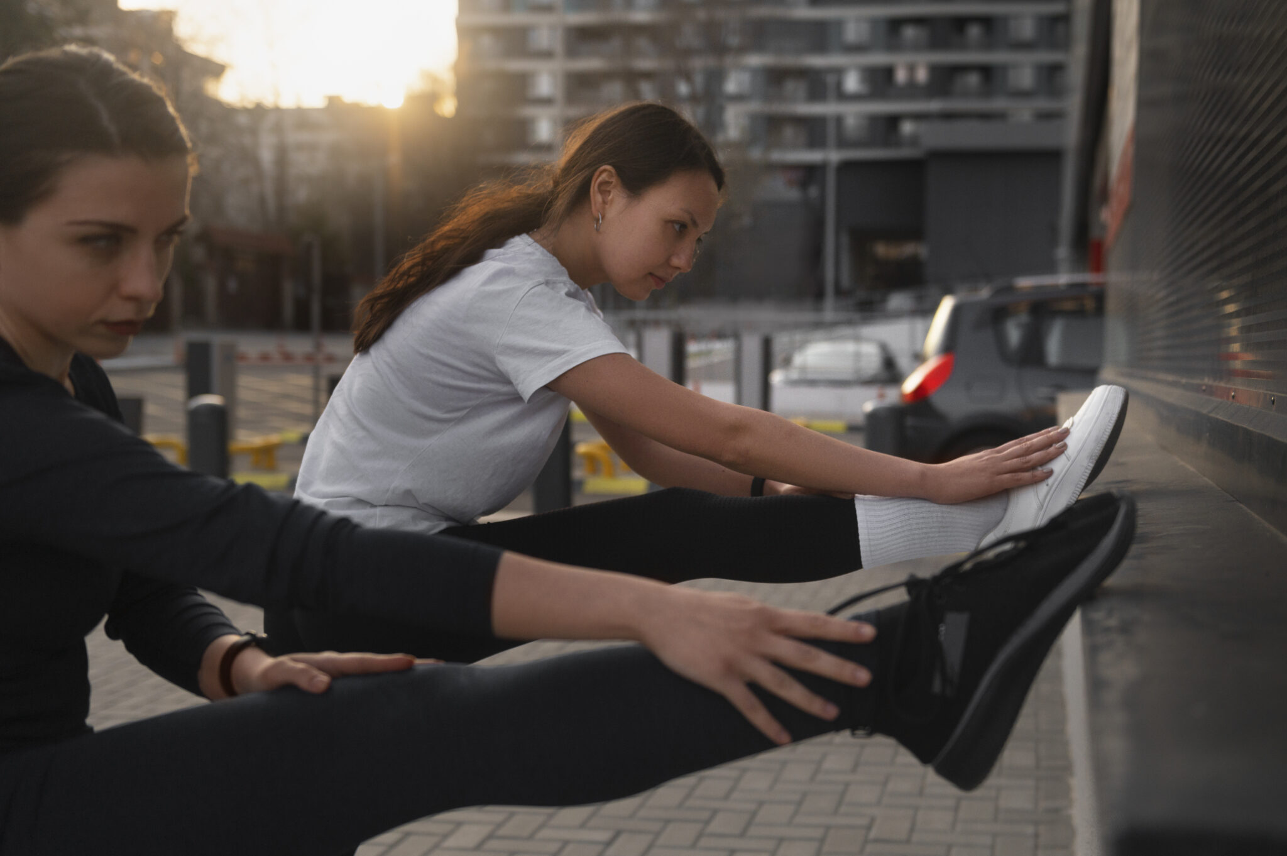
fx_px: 1500
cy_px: 428
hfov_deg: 46.4
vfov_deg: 31.8
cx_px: 644
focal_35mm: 42
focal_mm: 42
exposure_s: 1/4000
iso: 400
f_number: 2.8
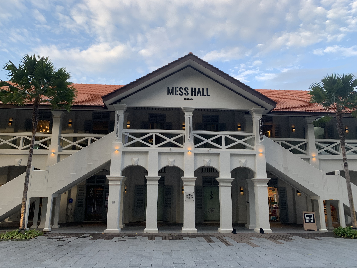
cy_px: 134
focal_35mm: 26
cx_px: 178
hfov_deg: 67.3
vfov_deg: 53.1
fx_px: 268
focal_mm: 4.25
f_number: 1.8
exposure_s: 1/217
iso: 25
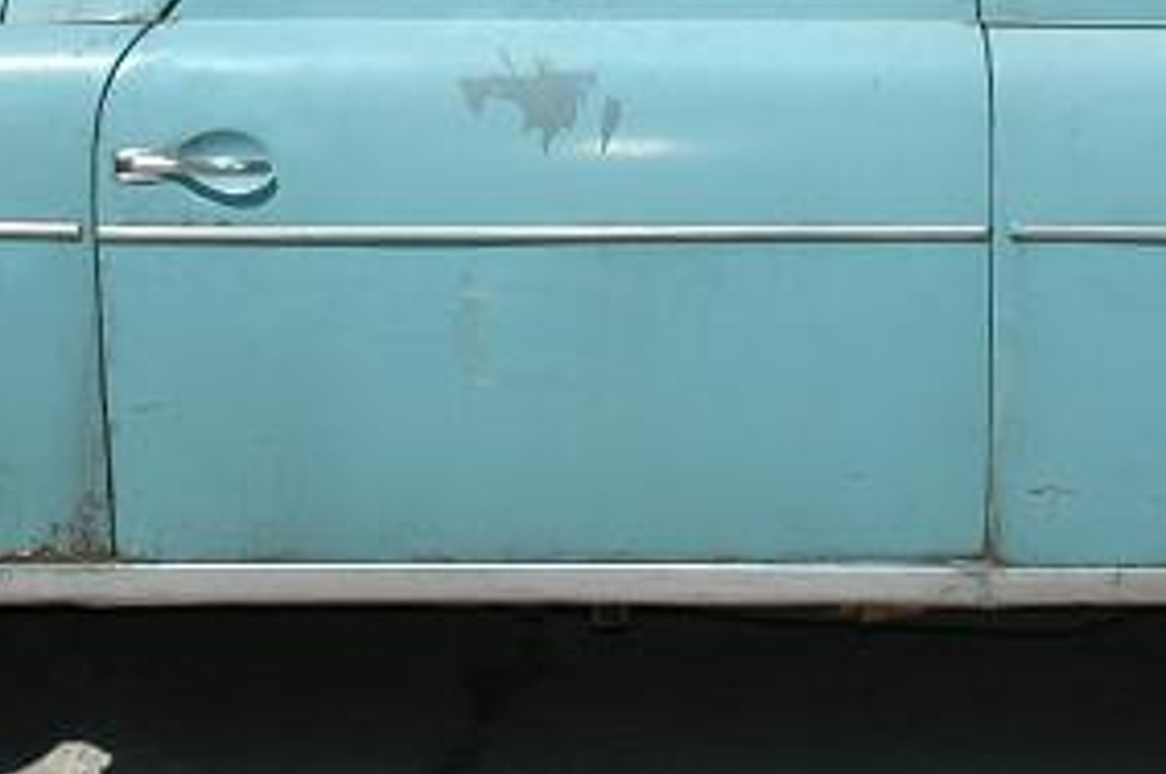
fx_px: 3720
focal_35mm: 115
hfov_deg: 17.8
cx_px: 723
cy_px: 111
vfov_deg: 11.8
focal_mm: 24
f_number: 13
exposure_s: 1/250
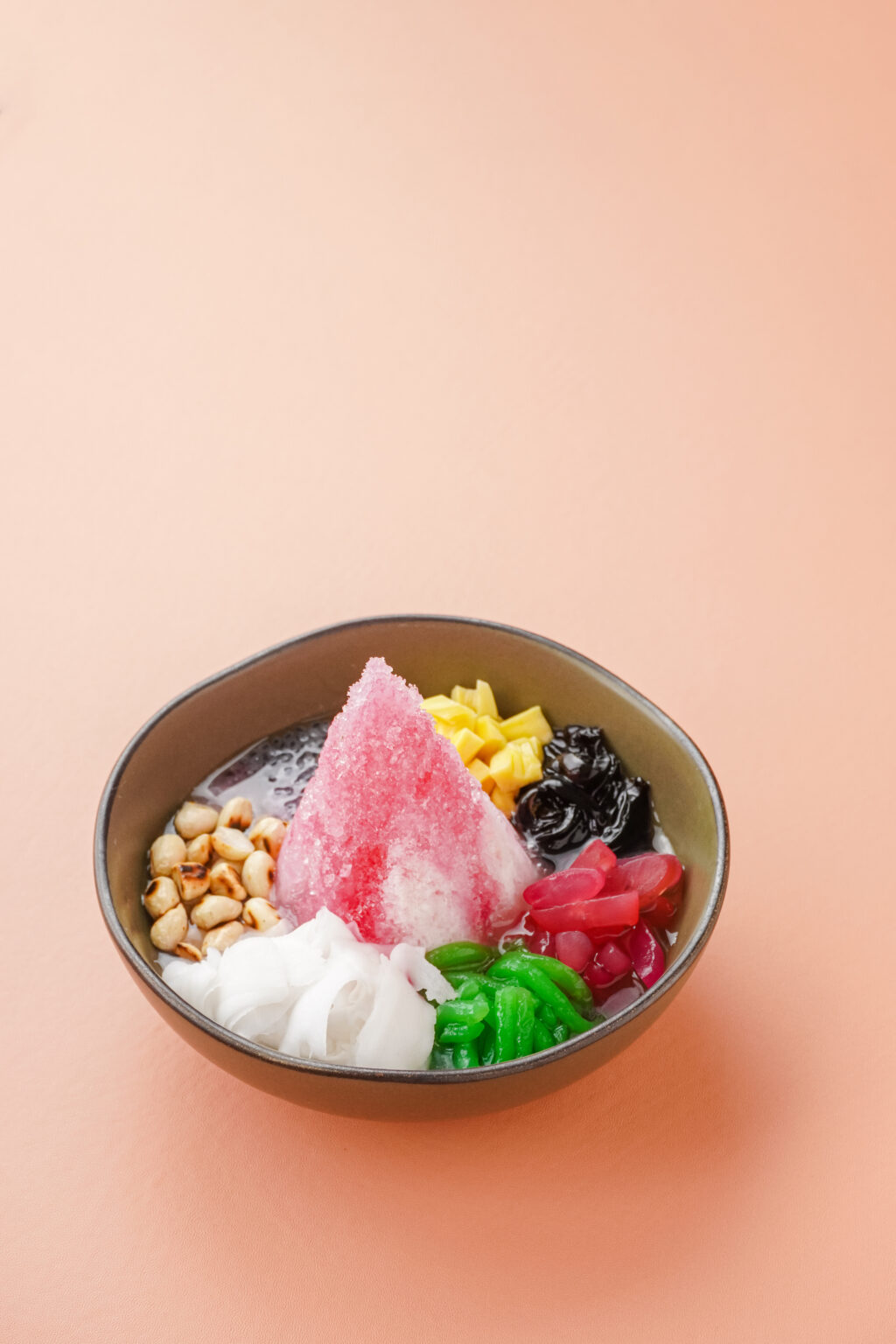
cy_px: 672
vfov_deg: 31.9
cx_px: 448
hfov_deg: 21.6
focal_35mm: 63
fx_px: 2352
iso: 800
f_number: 9
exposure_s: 1/100
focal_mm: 42
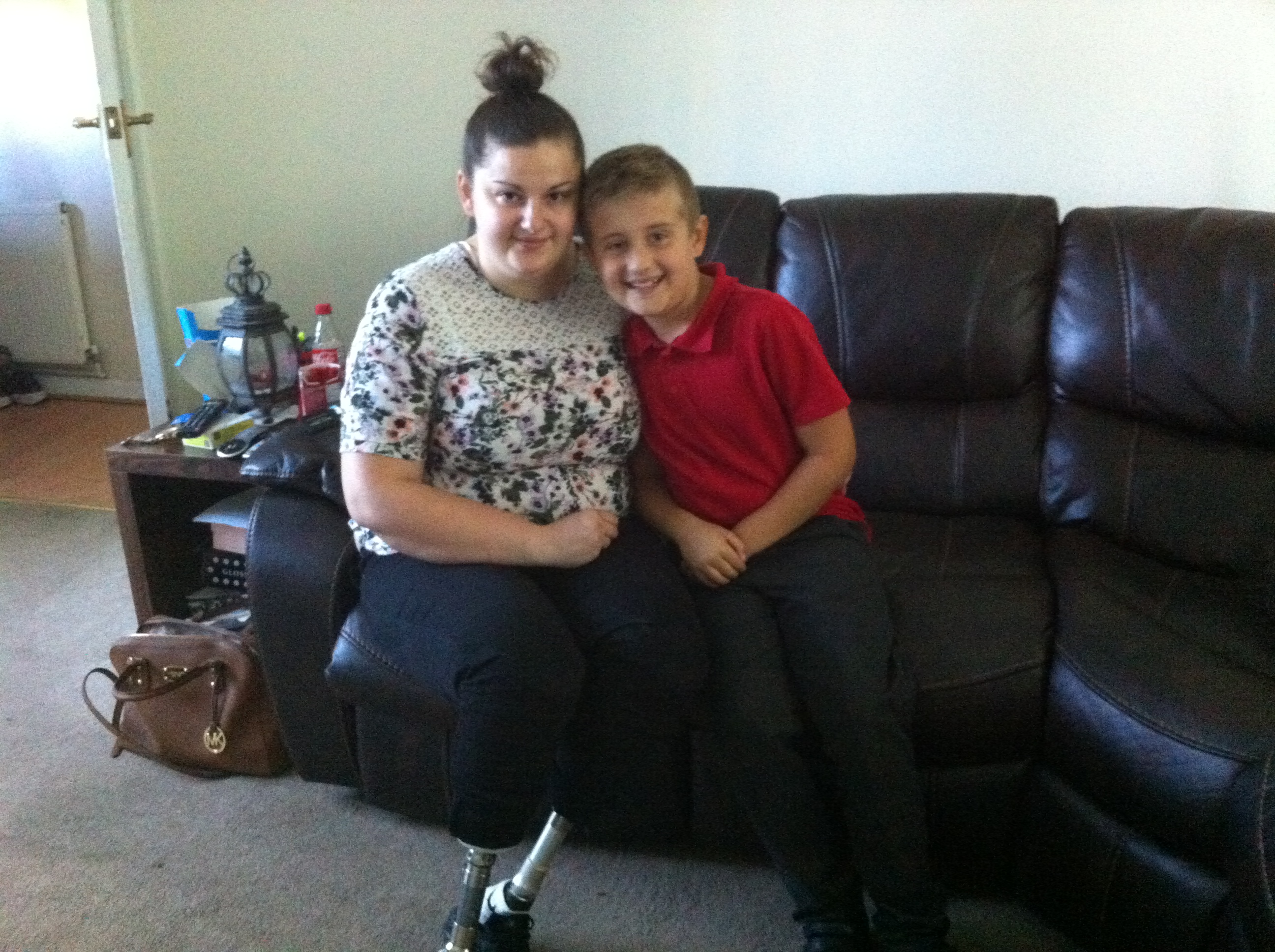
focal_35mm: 35
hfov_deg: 52.7
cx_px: 638
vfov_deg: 40.6
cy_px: 476
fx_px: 1287
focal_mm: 3.85
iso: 1000
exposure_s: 1/15
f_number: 2.8
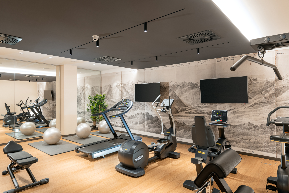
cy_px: 96
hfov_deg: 78.6
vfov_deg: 57.2
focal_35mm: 22
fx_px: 177
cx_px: 144
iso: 100
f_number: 6.3
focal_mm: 22
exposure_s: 1.6
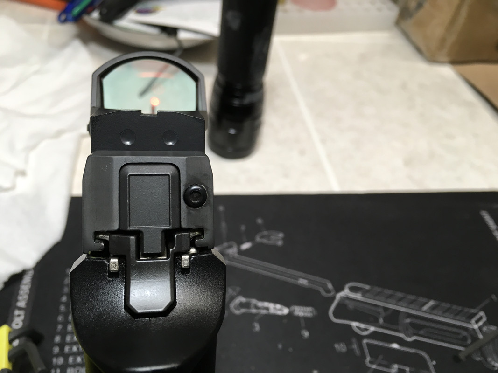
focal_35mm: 29
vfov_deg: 48.2
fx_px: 417
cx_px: 249
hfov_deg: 61.7
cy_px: 186
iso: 25
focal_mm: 4.15
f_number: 2.2
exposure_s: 1/30
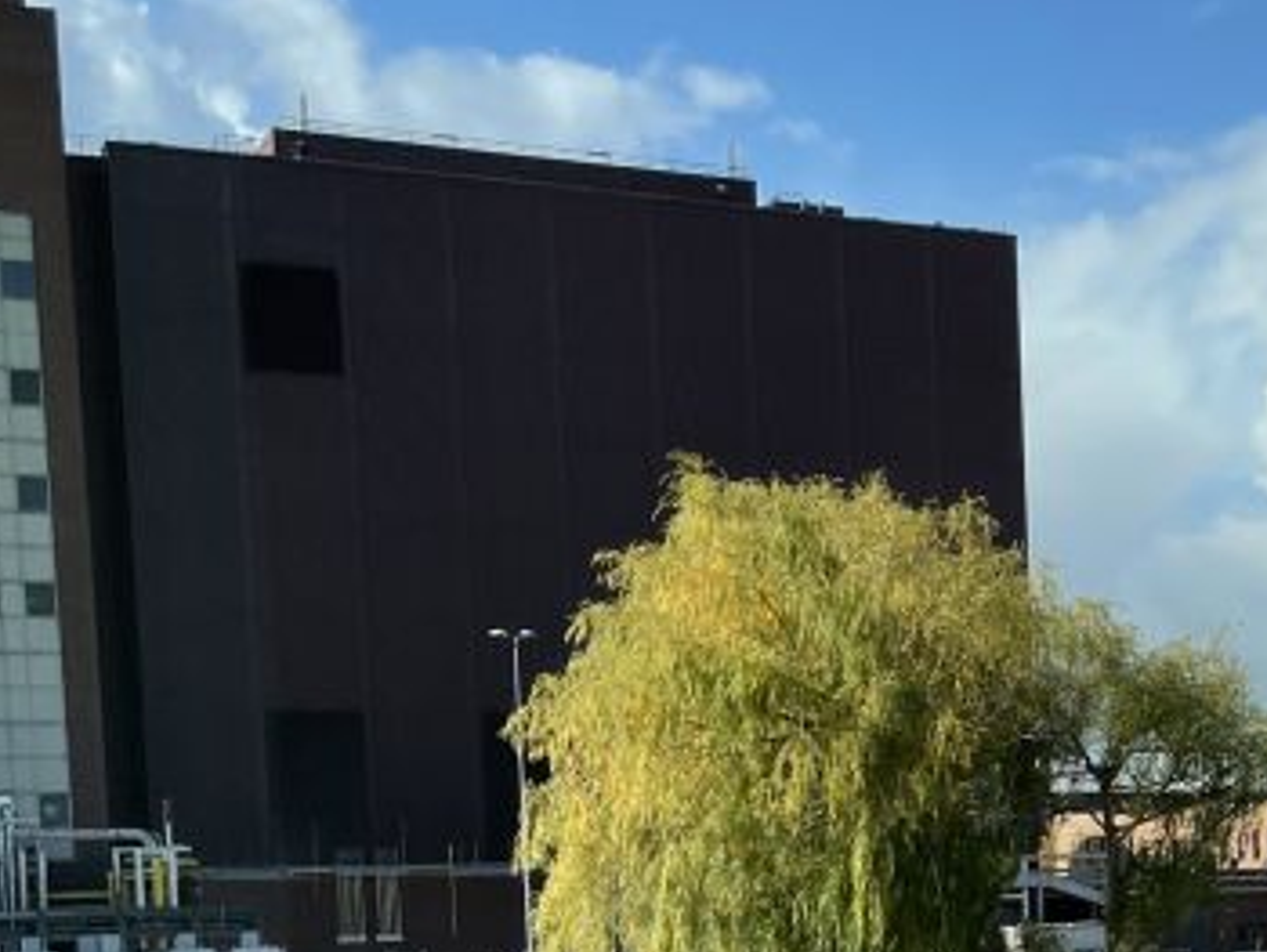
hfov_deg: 24.1
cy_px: 1090
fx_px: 2784
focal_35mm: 76
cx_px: 1365
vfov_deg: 18.5
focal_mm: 4.2
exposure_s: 1/2212
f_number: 1.6
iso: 32
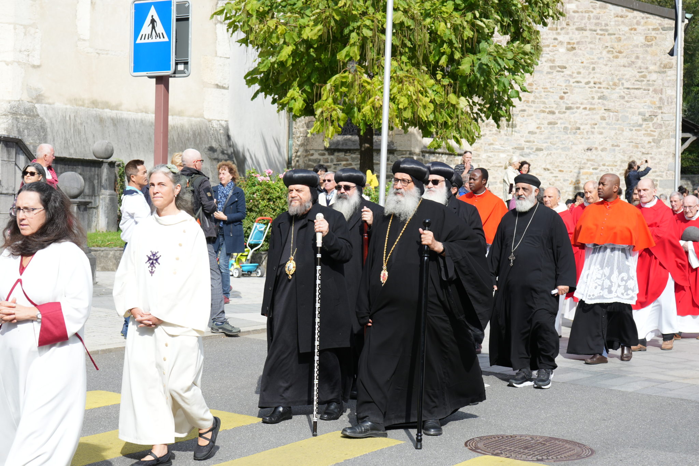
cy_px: 233
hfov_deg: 31.4
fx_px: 1242
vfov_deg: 21.2
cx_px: 350
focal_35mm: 64
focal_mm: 43
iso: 100
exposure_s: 1/250
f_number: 5.6
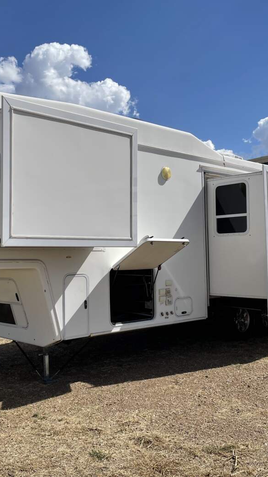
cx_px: 108
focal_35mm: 38
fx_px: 480
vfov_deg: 52.8
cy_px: 239
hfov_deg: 31.1
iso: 32
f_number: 1.6
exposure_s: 1/6135
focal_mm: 4.2
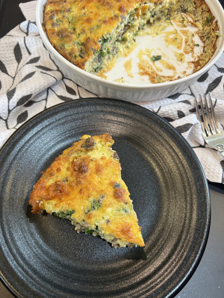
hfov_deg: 53.1
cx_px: 112
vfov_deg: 67.3
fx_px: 224
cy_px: 149
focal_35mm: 26
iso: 80
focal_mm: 5.7
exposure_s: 1/60
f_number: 1.5
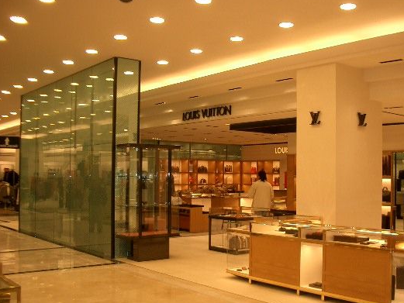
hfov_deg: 43.6
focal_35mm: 43
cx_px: 245
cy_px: 164
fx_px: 502
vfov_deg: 33.6
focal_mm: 5.8
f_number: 2.6
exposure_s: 1/60
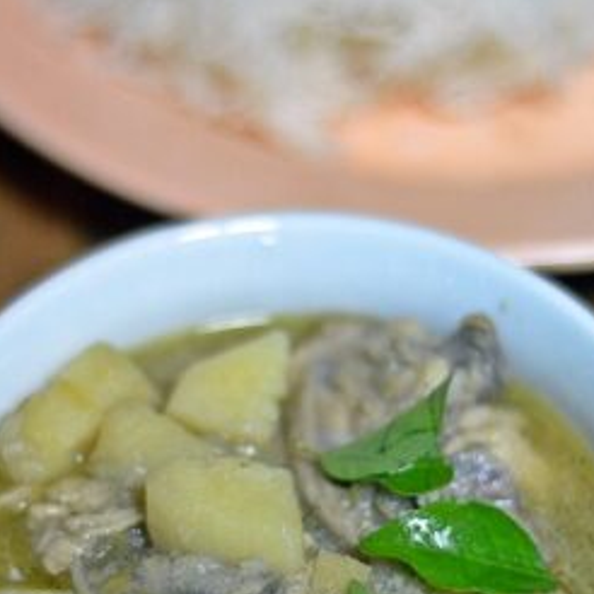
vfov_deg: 12.1
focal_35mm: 144
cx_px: 285
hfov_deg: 12.1
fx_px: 2796
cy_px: 426
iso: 1600
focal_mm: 50
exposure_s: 1/60
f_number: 1.8
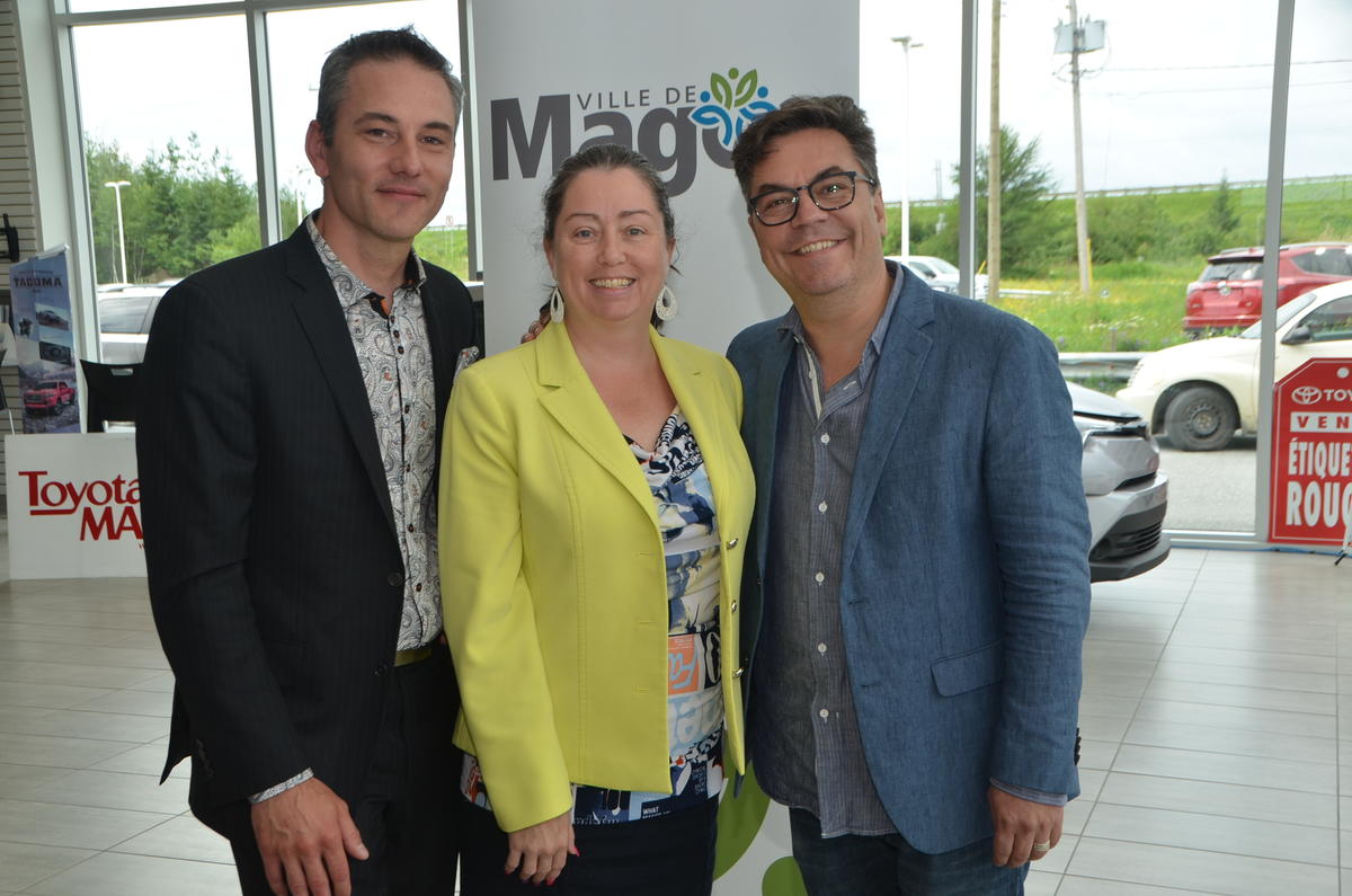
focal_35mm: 42
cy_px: 448
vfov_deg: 31.8
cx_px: 676
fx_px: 1574
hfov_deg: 46.5
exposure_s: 1/200
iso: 250
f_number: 7.1
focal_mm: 28
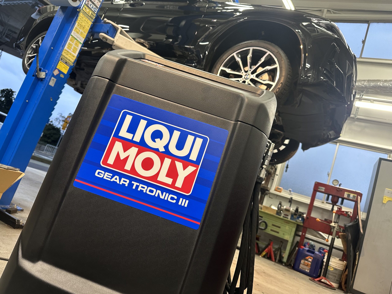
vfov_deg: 56.8
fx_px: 272
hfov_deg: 71.6
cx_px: 196
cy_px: 147
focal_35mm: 24
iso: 160
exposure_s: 1/60
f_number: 1.78
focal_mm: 6.86
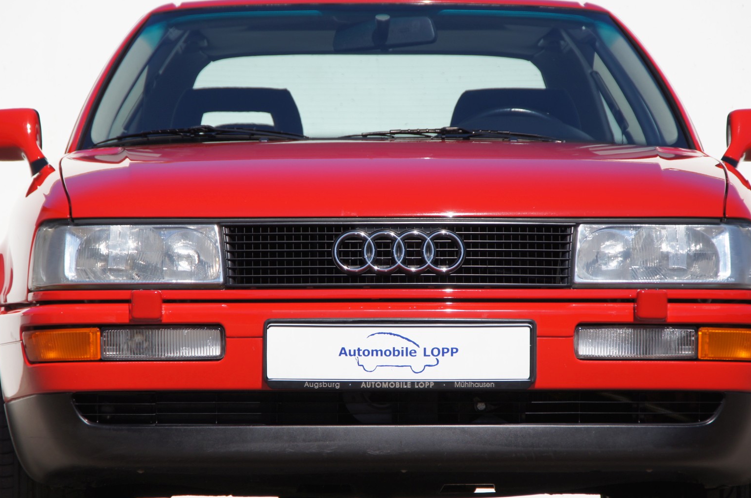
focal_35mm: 254
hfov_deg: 8.1
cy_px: 270
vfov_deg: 5.4
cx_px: 394
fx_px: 5283
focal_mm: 135
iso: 100
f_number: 7.1
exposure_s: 1/400
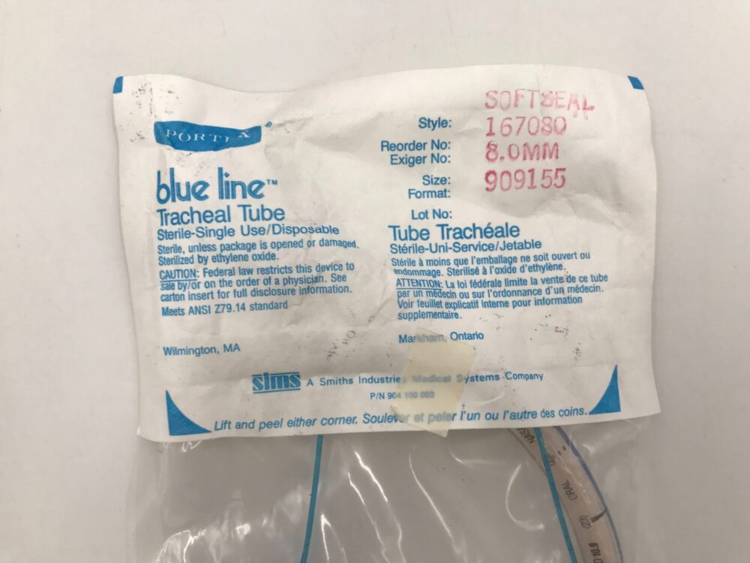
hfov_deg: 63.4
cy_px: 282
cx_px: 375
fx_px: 607
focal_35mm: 28
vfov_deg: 49.7
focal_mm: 3.99
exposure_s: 1/120
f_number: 1.8
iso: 40
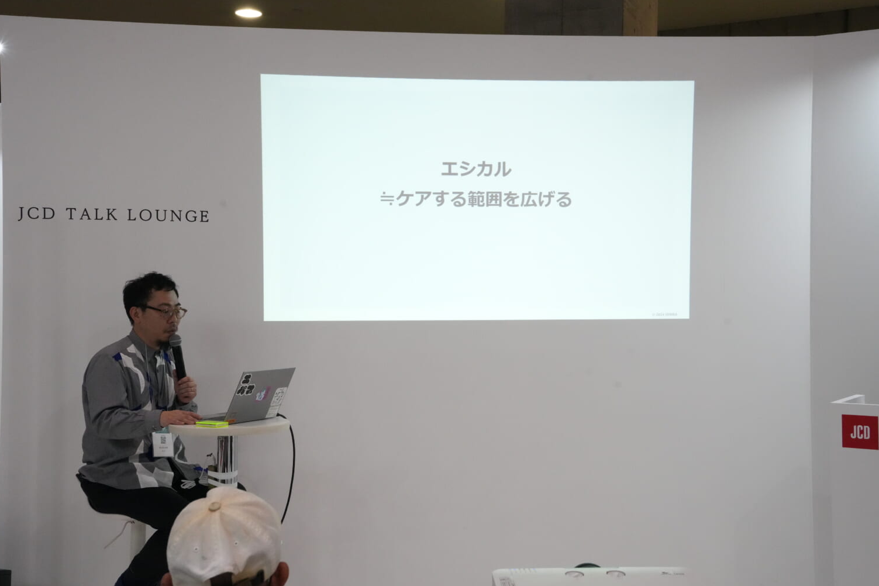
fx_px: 1147
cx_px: 444
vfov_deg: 28.6
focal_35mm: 47
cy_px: 297
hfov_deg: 41.9
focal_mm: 46
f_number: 13
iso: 8000
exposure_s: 1/250
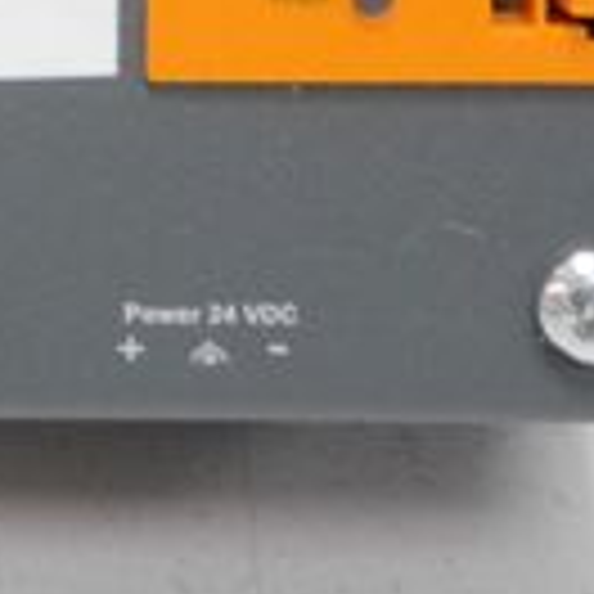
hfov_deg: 4.7
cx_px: -752
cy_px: -576
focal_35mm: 363
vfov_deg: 4.8
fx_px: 7047
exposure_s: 1/30
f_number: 4
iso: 277
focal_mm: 14.5
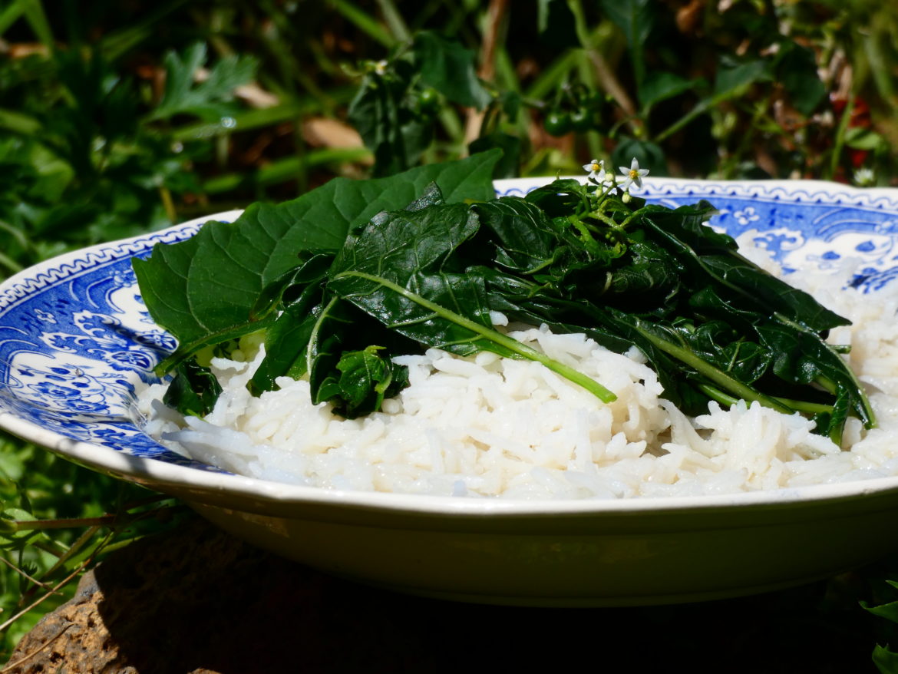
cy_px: 337
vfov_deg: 5.8
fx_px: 6694
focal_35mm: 258
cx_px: 449
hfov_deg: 7.7
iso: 80
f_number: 5.5
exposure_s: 1/800
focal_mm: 46.2
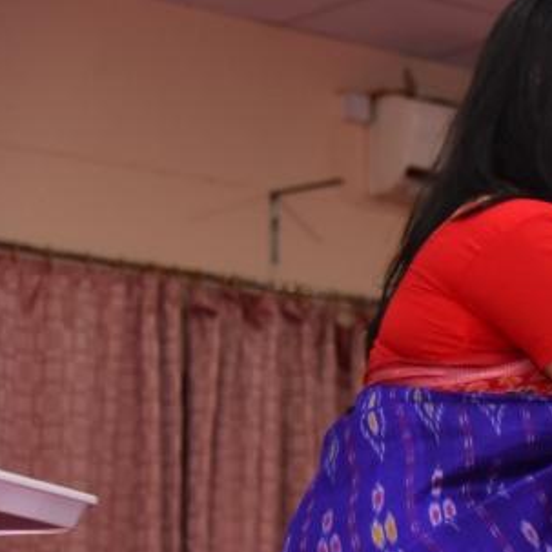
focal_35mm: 187
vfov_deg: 9.3
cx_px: 865
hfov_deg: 9.1
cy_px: 388
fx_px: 3374
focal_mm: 65
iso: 800
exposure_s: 1/125
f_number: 4
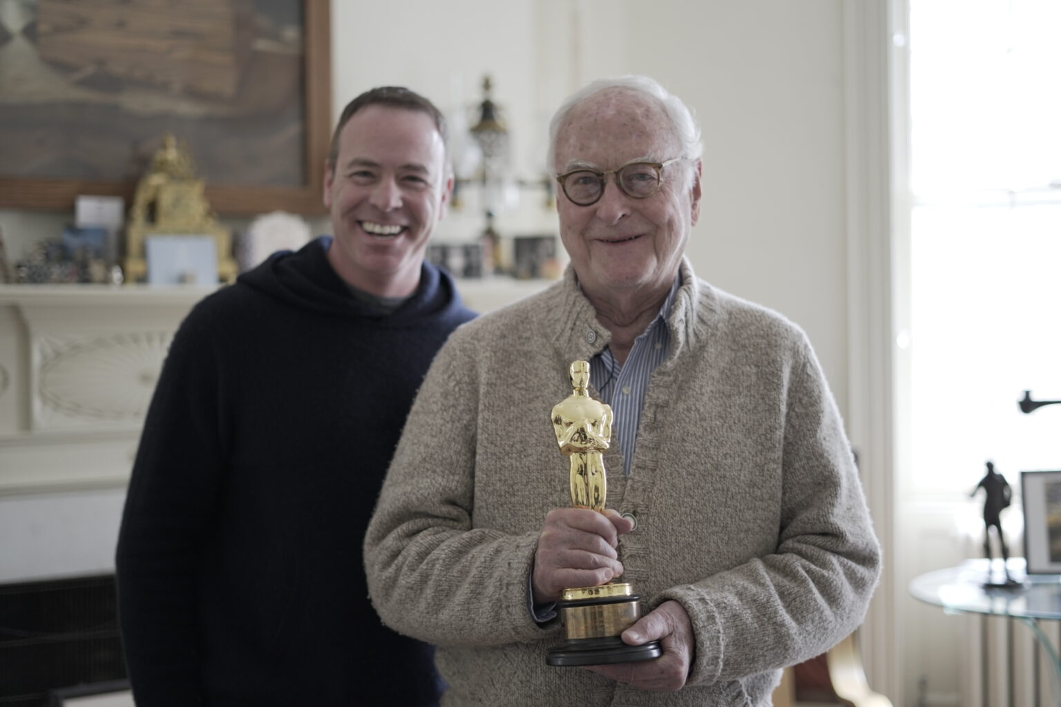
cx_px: 530
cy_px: 354
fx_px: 1473
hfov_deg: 39.6
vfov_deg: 27.0
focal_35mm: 50
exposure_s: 1/160
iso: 800
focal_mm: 50
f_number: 1.8
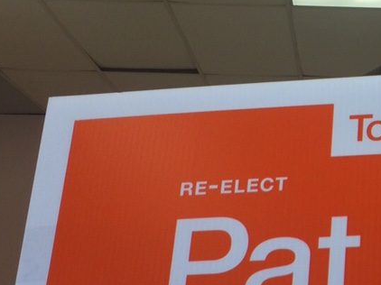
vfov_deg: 16.7
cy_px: 214
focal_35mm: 88
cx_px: 464
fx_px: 968
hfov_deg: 20.7
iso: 50
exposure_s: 1/120
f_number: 2.2
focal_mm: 4.15
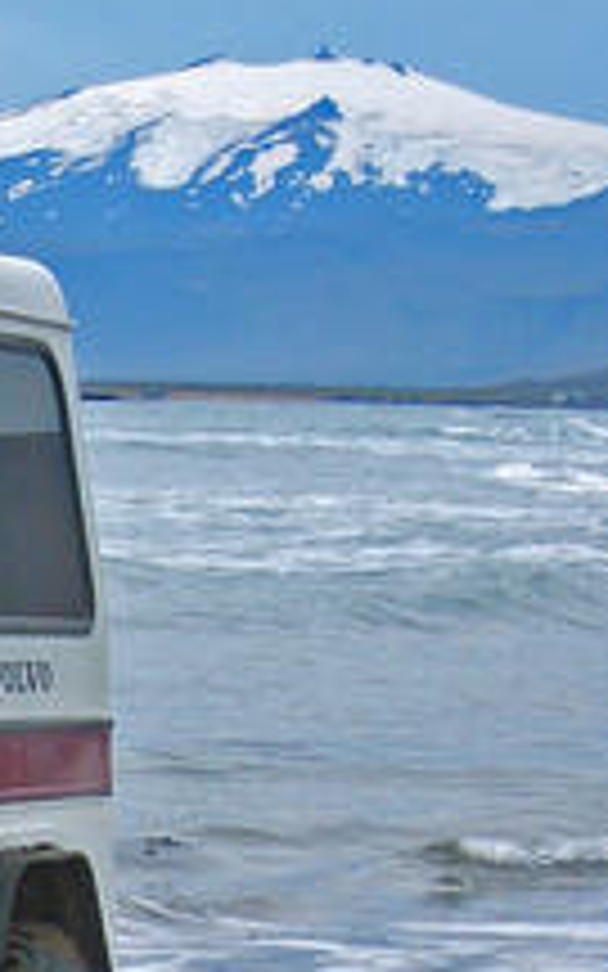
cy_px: 916
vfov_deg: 9.8
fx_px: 5647
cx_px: -414
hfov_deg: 6.1
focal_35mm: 213
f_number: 3.5
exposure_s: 1/400
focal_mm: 10.2
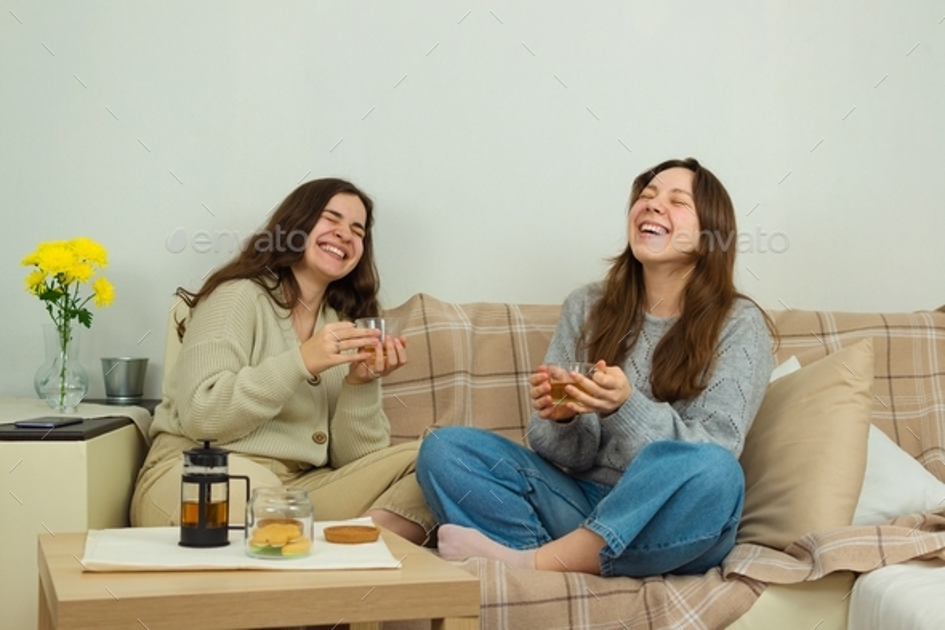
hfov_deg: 37.9
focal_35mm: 52
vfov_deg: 25.7
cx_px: 472
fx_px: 1378
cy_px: 315
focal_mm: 35
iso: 200
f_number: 3.2
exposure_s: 1/125
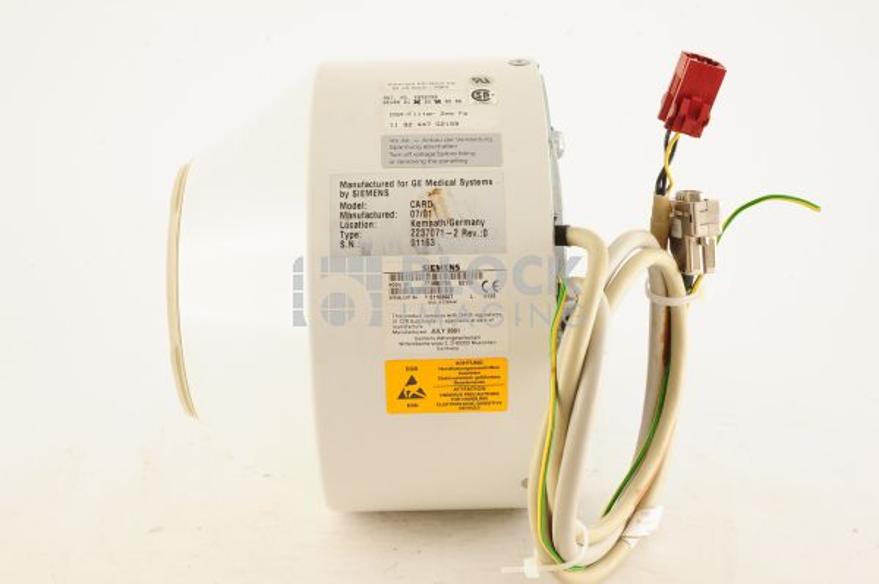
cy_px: 292
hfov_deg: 39.6
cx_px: 440
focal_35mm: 50
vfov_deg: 26.9
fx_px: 1220
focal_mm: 50
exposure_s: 1/160
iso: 1600
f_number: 13
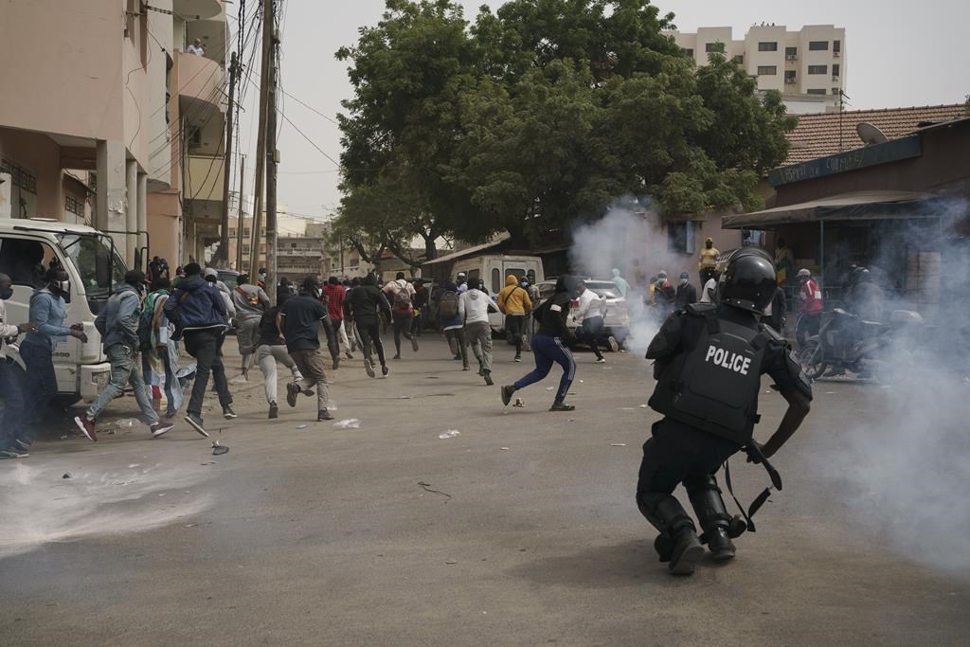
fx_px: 943
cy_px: 324
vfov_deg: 37.9
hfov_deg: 54.4
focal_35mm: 35
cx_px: 485
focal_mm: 35
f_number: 4.5
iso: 200
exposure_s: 1/2000
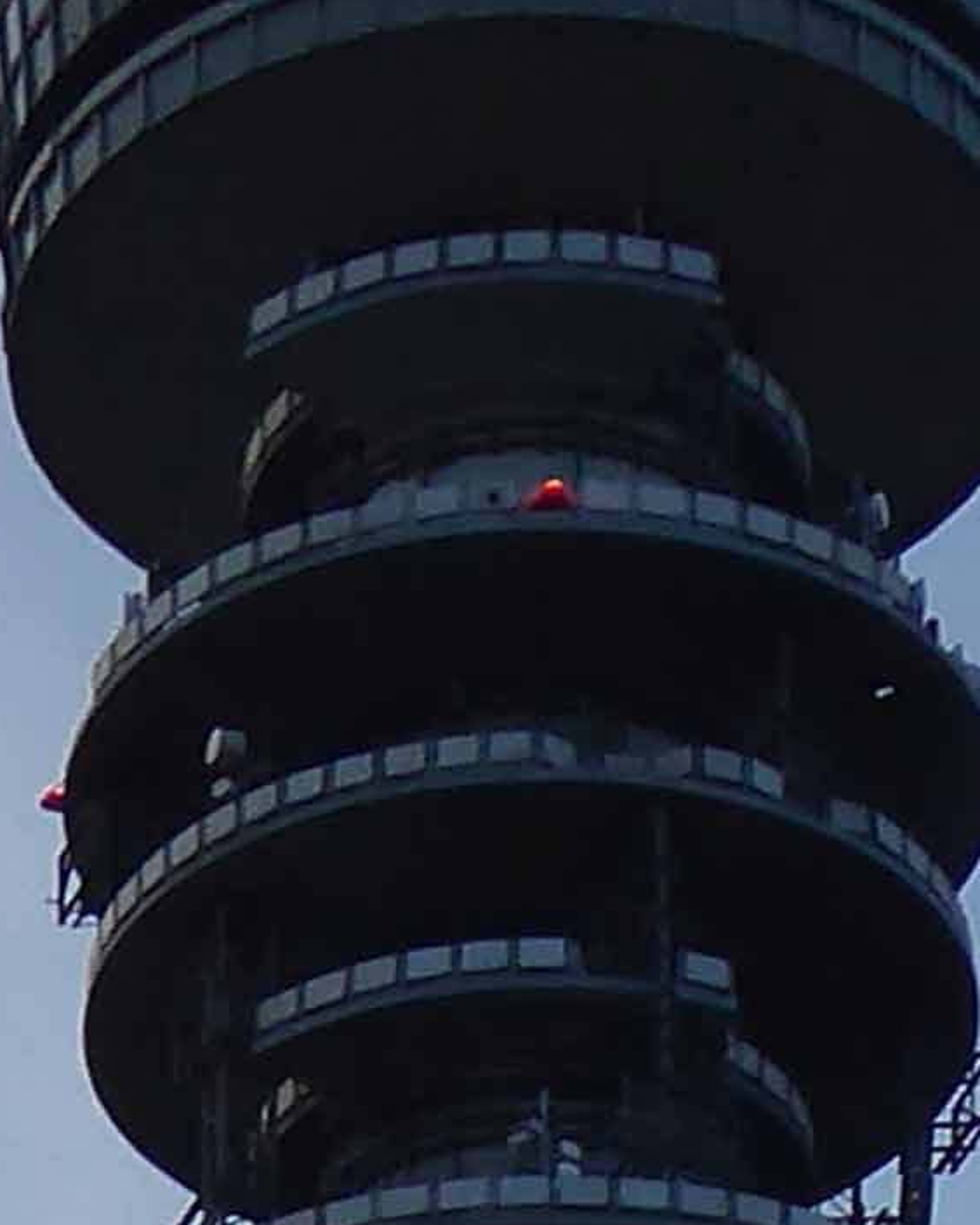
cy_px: 1550
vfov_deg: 8.8
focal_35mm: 216
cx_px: -83
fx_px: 7831
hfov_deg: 7.1
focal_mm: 6.7
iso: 125
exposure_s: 1/400
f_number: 3.7
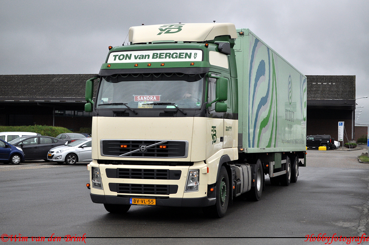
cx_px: 184
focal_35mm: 66
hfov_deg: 30.6
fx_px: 676
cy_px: 122
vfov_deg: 20.6
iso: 400
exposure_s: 1/2000
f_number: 5.3
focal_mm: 44
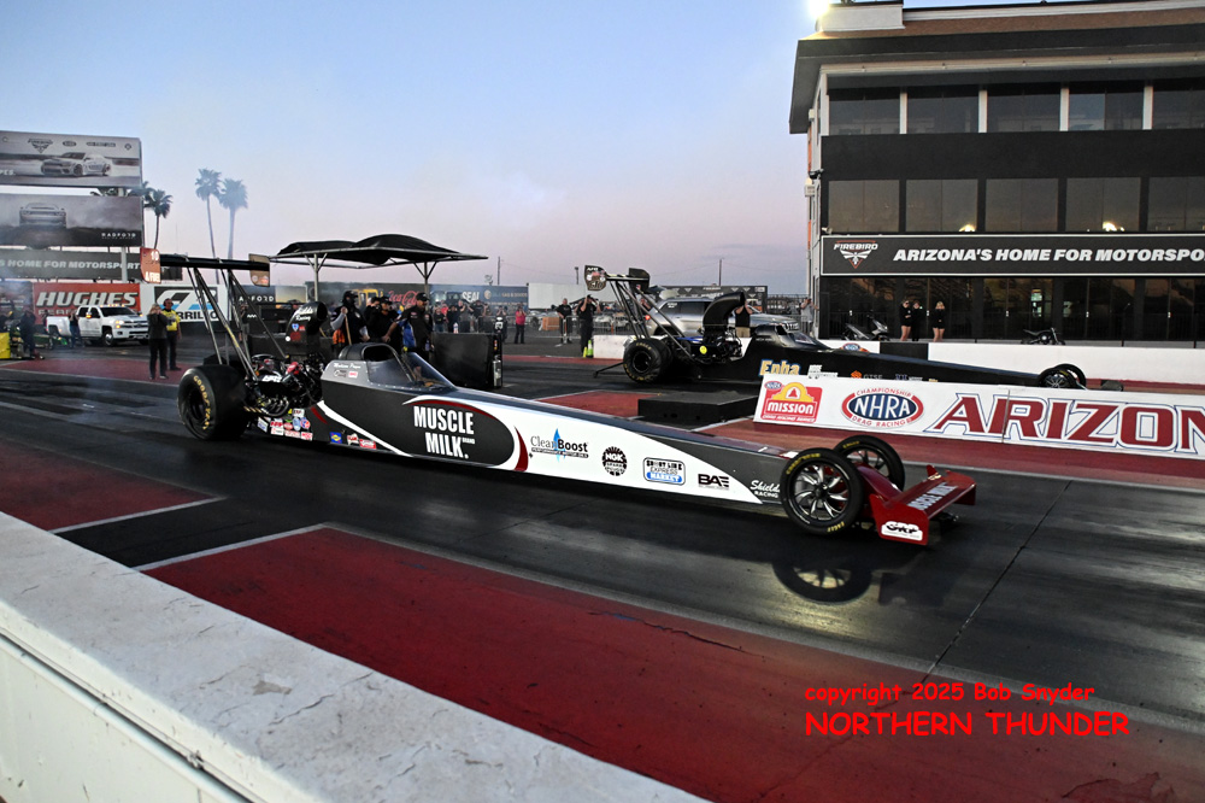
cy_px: 402
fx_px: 803
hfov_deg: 73.8
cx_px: 602
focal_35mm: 24
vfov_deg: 53.1
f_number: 3.5
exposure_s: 1/1000
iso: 4500
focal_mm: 16
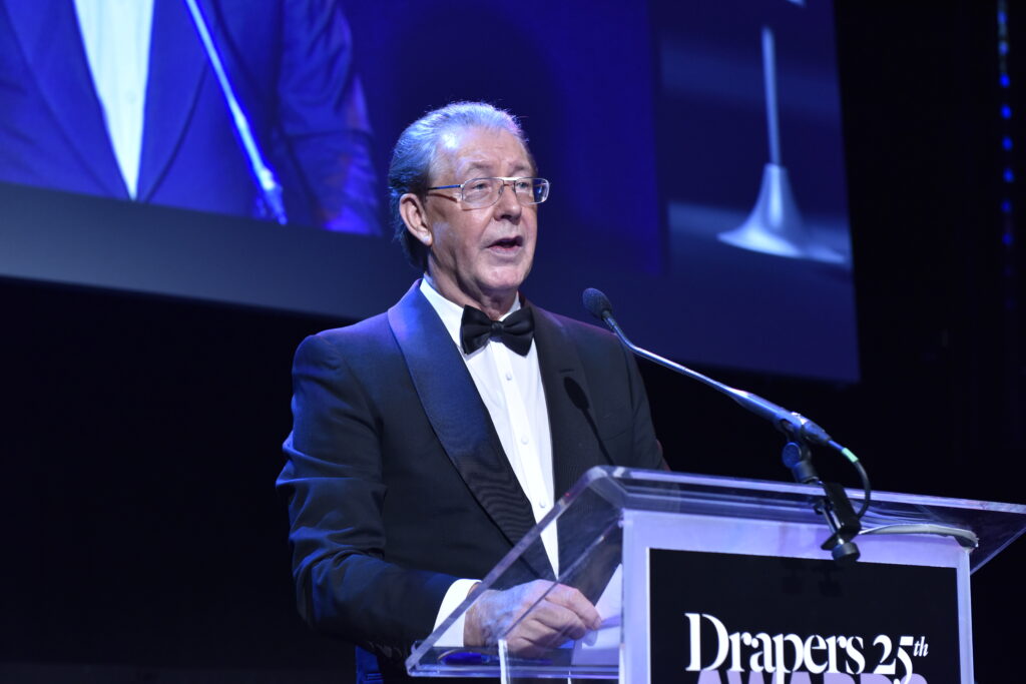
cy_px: 342
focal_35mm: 70
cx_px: 513
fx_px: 1995
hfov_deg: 28.8
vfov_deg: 19.5
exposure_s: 1/80
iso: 1250
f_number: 4
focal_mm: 70
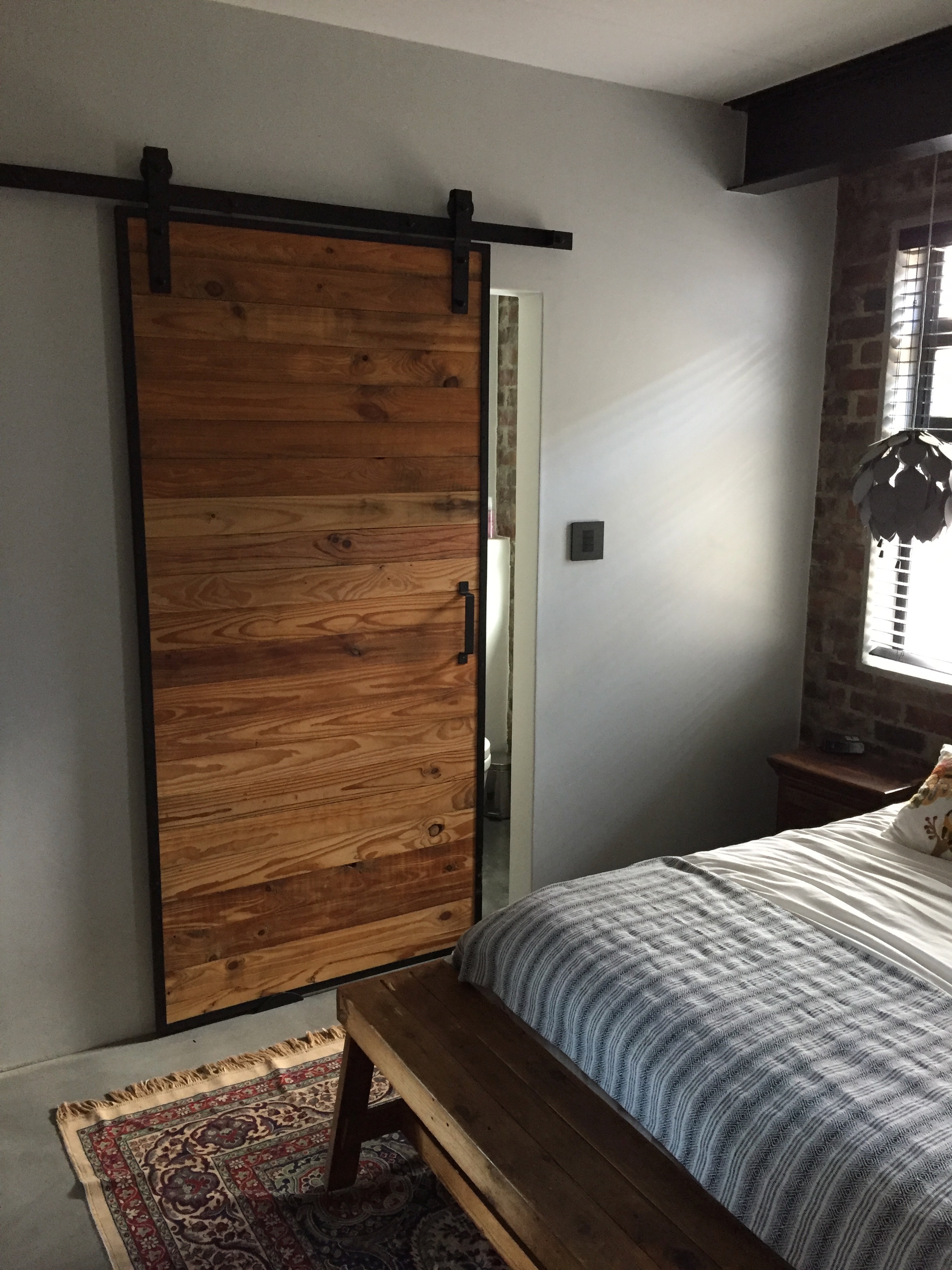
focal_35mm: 29
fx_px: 1063
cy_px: 635
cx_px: 476
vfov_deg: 61.7
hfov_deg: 48.2
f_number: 2.2
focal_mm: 4.15
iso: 250
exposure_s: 1/33
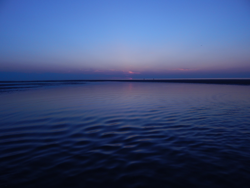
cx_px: 125
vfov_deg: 58.9
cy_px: 94
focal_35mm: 23
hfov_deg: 73.9
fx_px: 166
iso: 125
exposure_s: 1/400
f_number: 3
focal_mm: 4
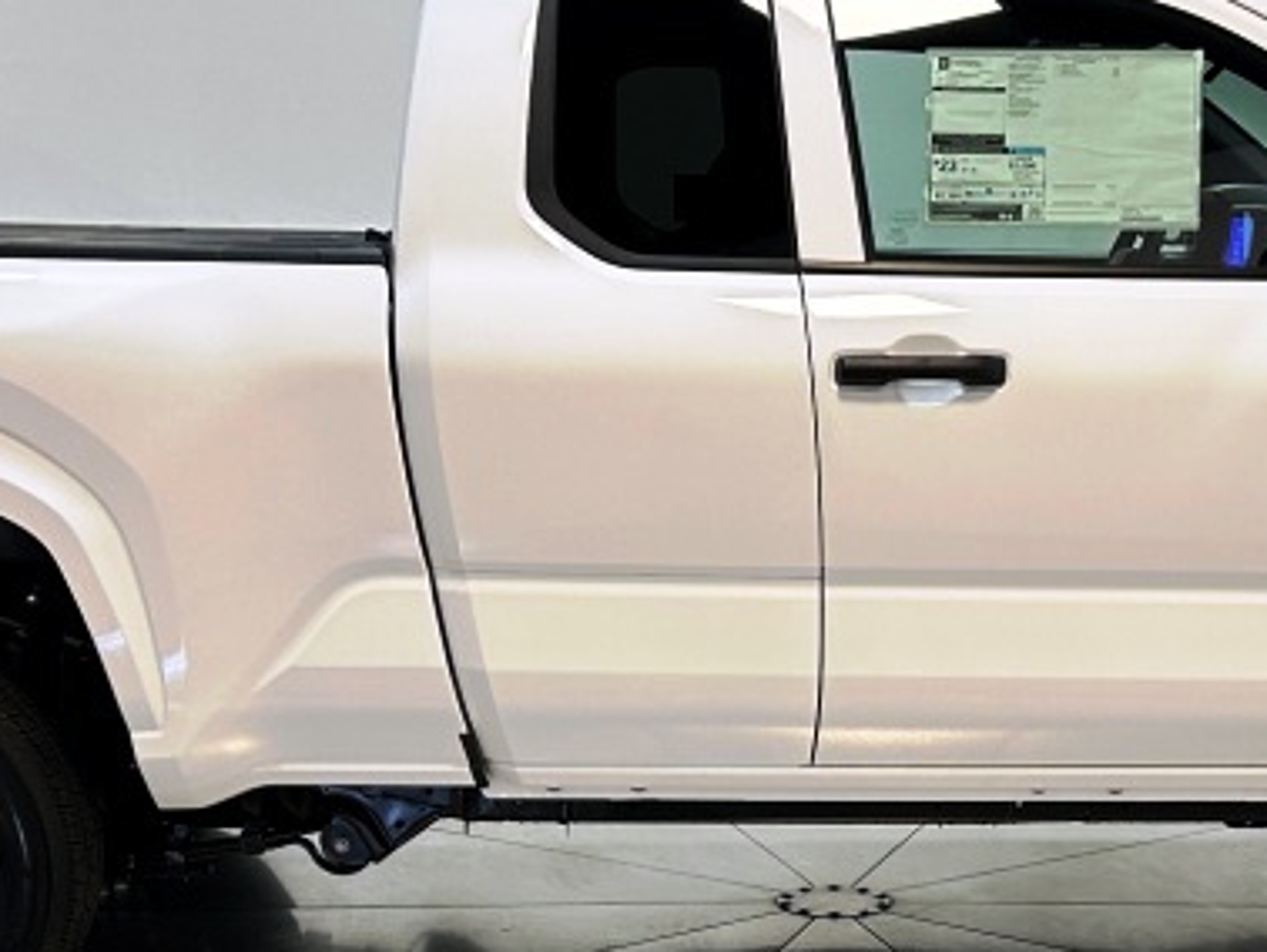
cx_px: 707
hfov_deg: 29.8
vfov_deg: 21.9
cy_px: 932
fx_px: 2381
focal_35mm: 65
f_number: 1.78
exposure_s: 1/60
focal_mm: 6.86
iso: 200
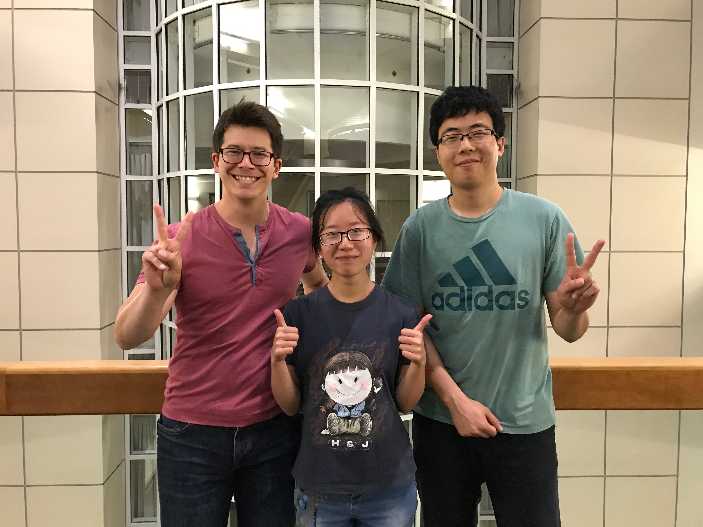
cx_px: 352
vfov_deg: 49.7
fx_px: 569
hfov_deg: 63.4
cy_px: 264
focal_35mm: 28
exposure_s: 1/9
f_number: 1.8
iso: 100
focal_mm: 3.99
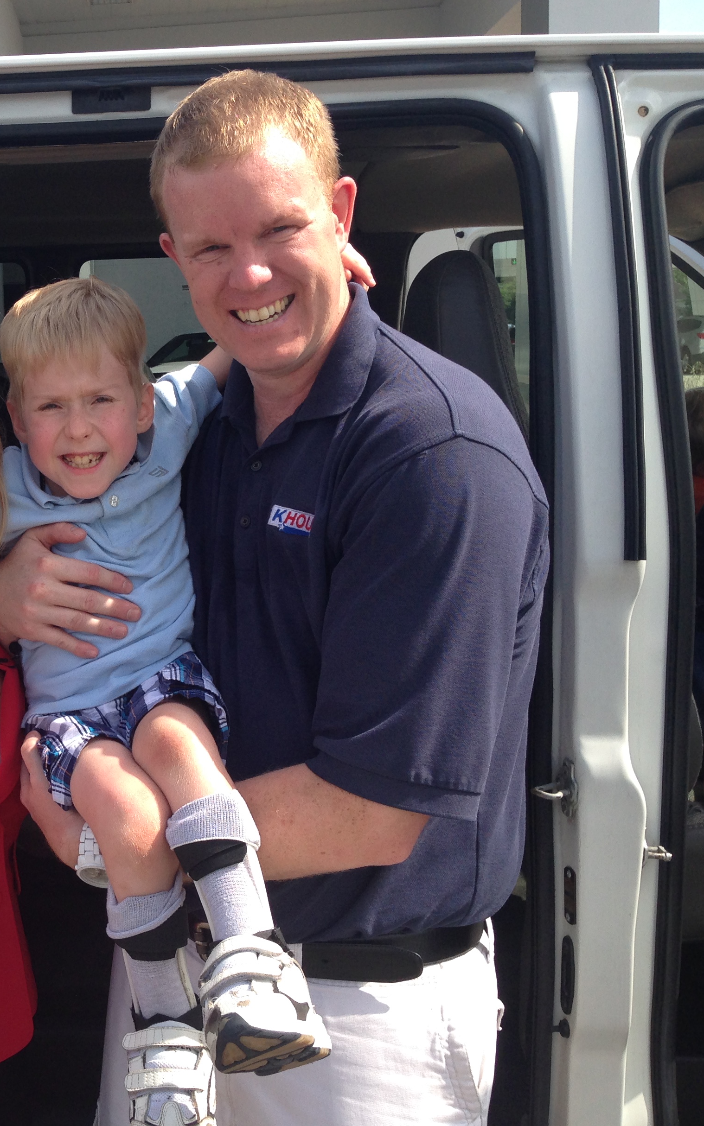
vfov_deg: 42.6
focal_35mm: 47
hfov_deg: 26.1
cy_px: 567
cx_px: 18
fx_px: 1443
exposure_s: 1/874
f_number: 2.4
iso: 50
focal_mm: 4.12
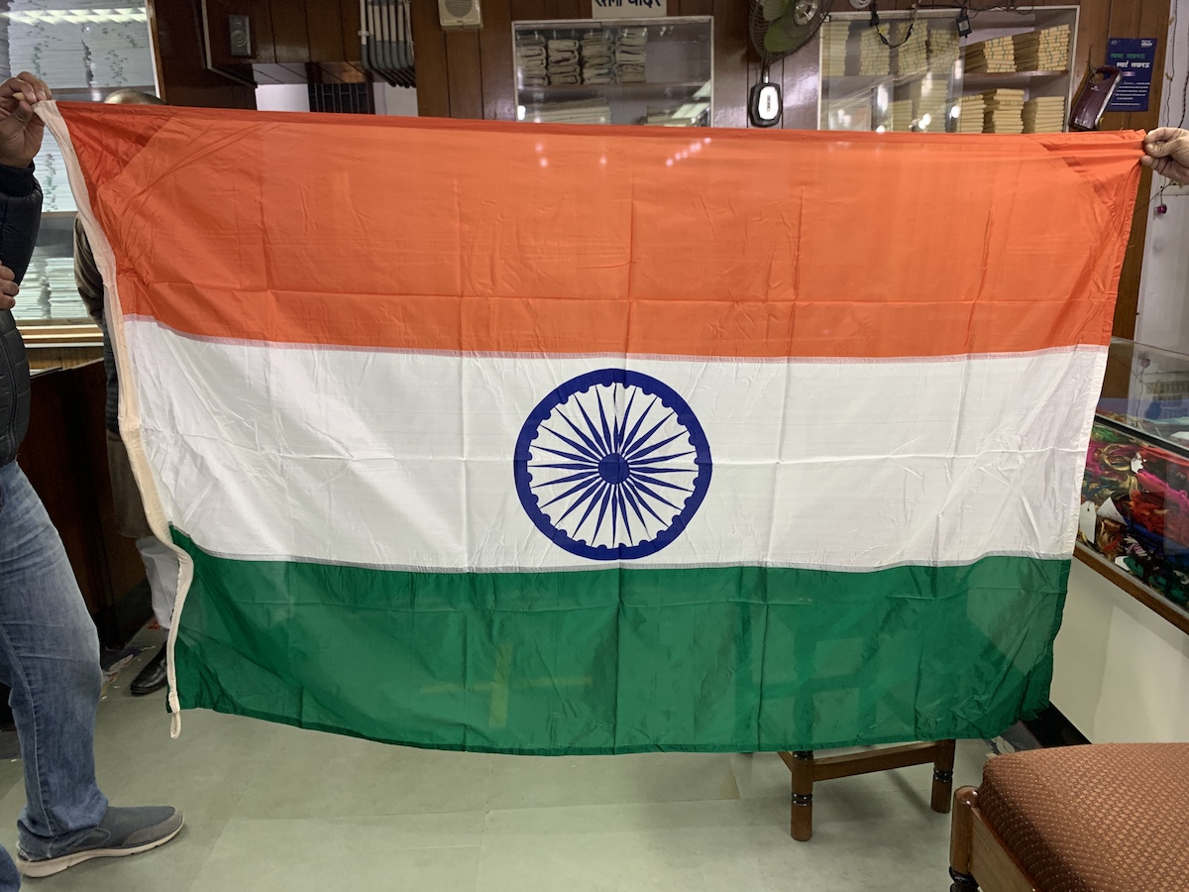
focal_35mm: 26
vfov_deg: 53.1
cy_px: 446
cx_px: 594
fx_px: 893
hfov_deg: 67.3
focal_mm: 4.25
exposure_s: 1/50
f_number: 1.8
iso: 80
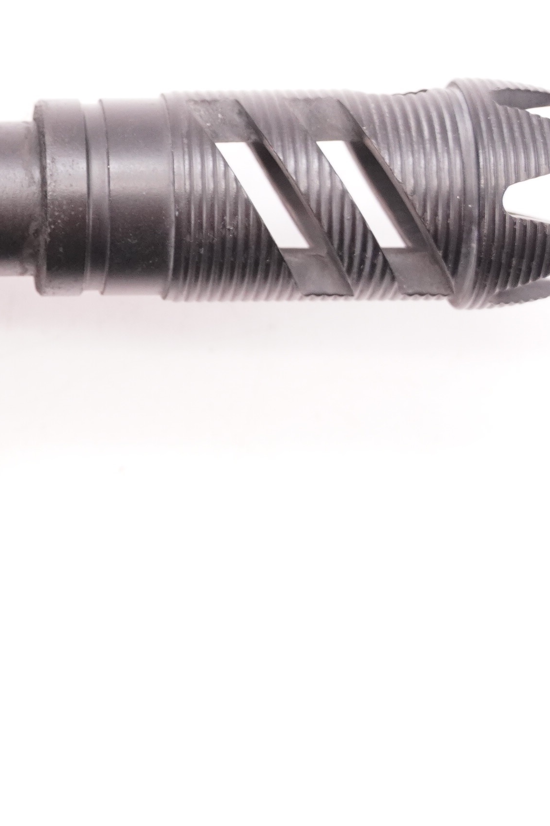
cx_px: -286
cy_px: 161
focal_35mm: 123
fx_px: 2824
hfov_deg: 10.7
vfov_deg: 16.5
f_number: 5.6
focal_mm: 33
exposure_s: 1/125
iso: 1250
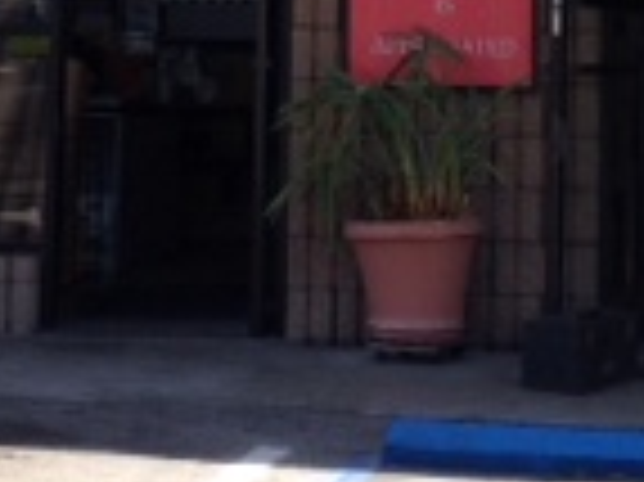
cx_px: 464
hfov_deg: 12.6
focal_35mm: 157
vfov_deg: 9.3
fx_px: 2918
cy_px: -149
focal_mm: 4.28
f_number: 2.4
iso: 64
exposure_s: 1/792
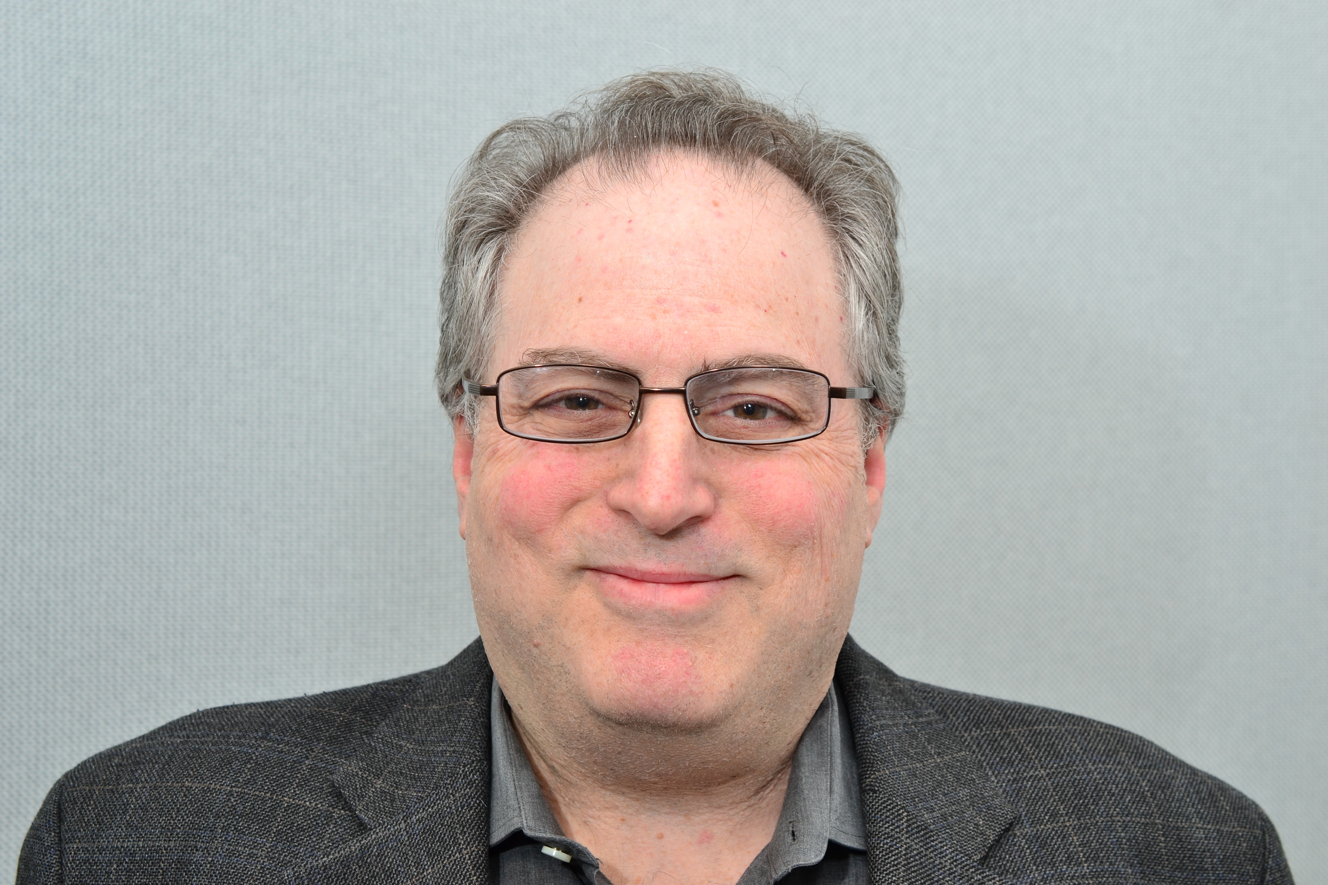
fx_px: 2213
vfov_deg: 22.6
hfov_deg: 33.4
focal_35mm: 60
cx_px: 664
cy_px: 442
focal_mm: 40
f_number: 8
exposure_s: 1/25
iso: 200
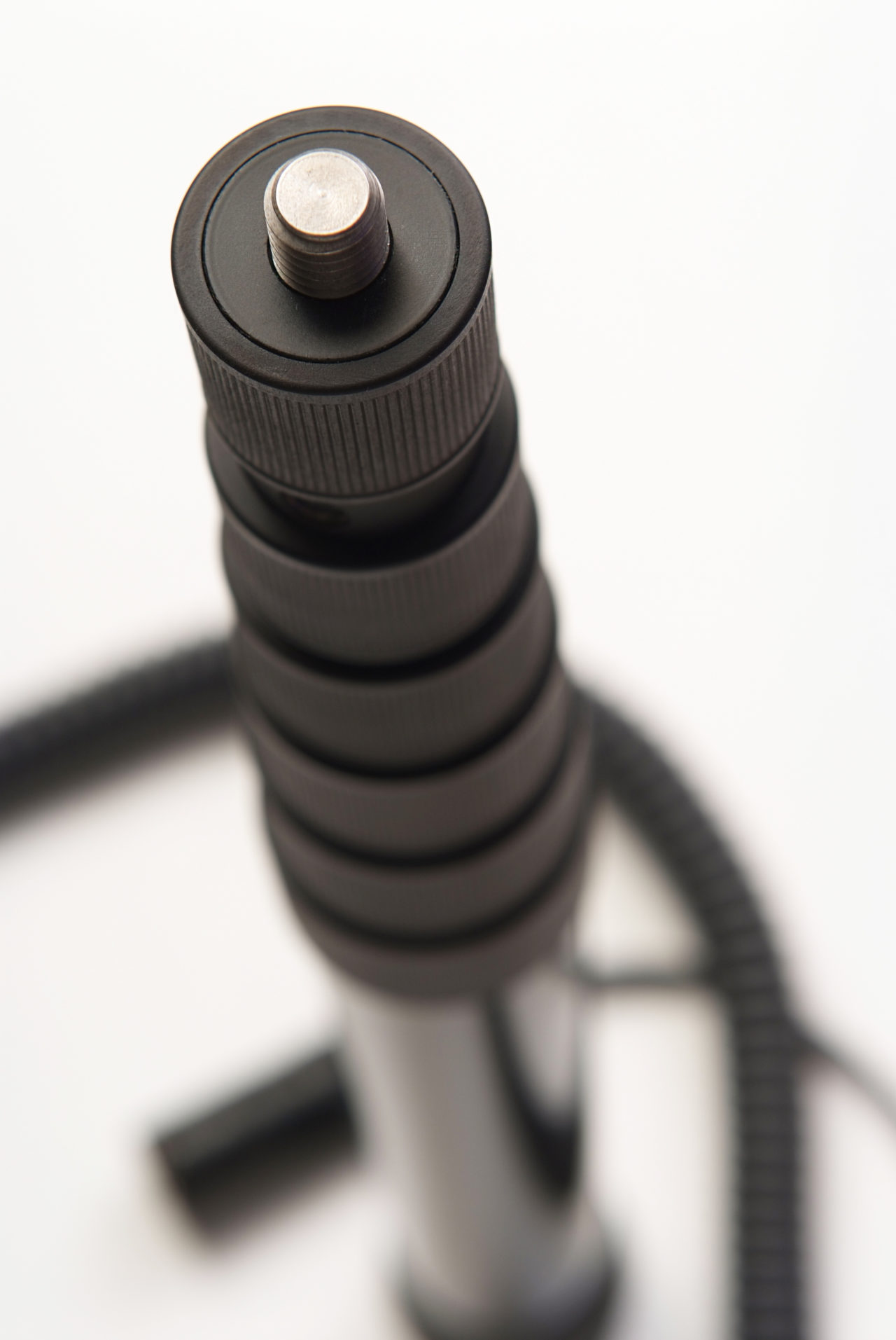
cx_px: 448
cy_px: 670
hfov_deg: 13.1
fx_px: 3910
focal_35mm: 105
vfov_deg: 19.4
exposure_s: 1/125
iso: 100
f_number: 8
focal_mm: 70
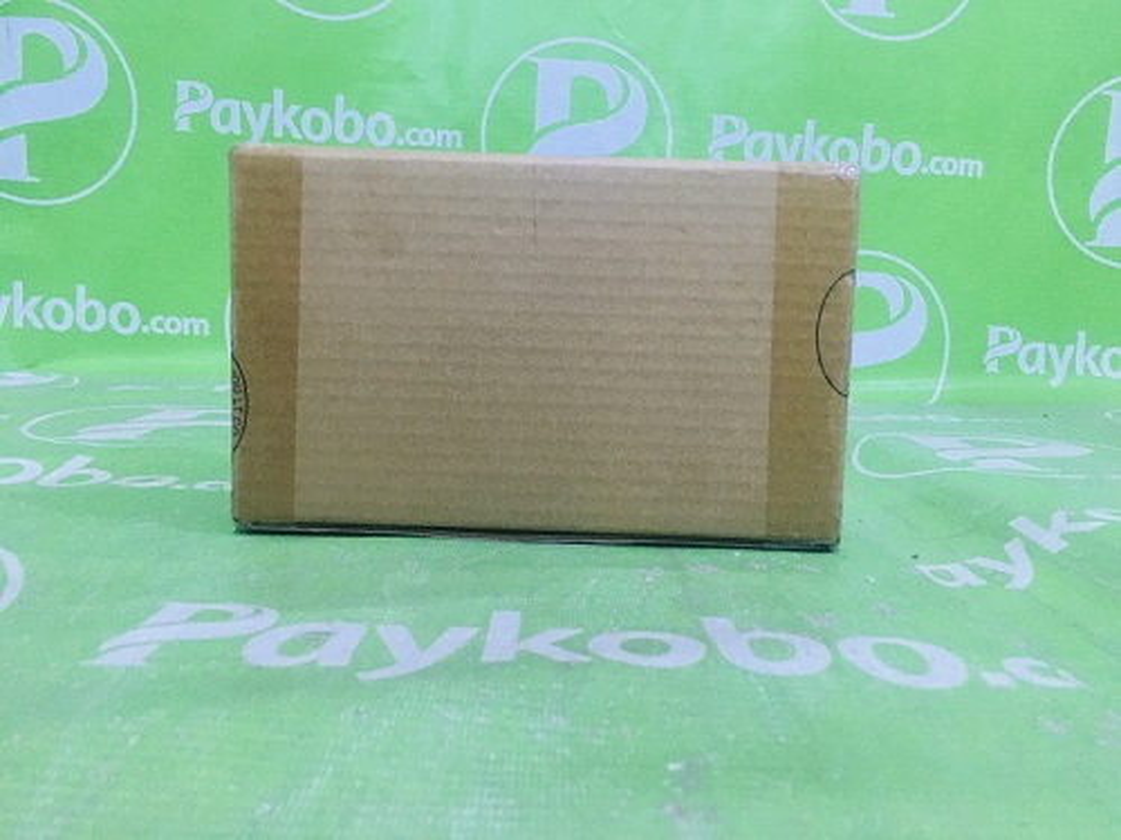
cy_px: 420
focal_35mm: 29
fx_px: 939
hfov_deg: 61.7
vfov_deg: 48.2
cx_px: 560
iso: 200
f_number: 2.2
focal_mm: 4.15
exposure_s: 1/25
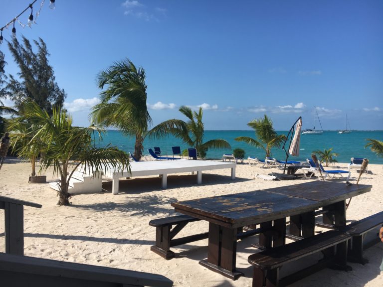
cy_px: 144
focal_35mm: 29
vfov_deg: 48.2
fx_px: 321
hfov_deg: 61.7
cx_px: 192
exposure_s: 1/2564
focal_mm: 4.15
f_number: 2.2
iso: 25
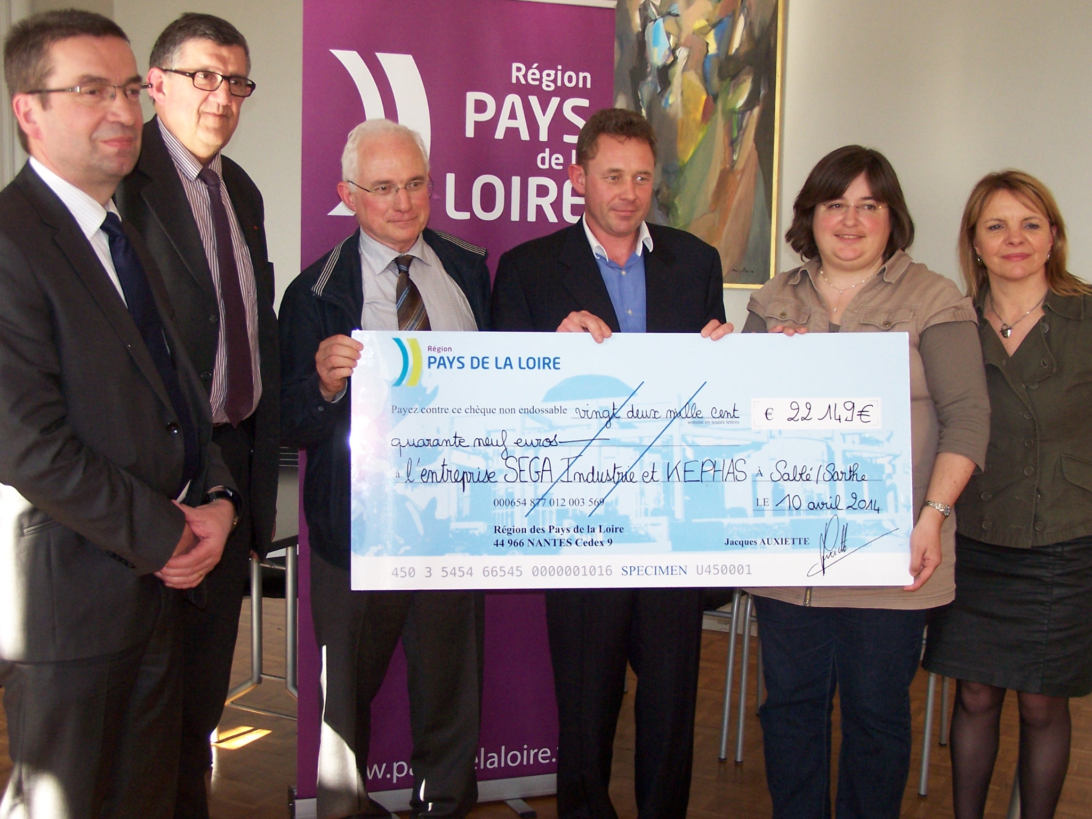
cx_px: 546
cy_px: 410
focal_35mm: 48
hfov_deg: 39.7
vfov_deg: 30.3
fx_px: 1514
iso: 140
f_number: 3
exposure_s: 1/60
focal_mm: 8
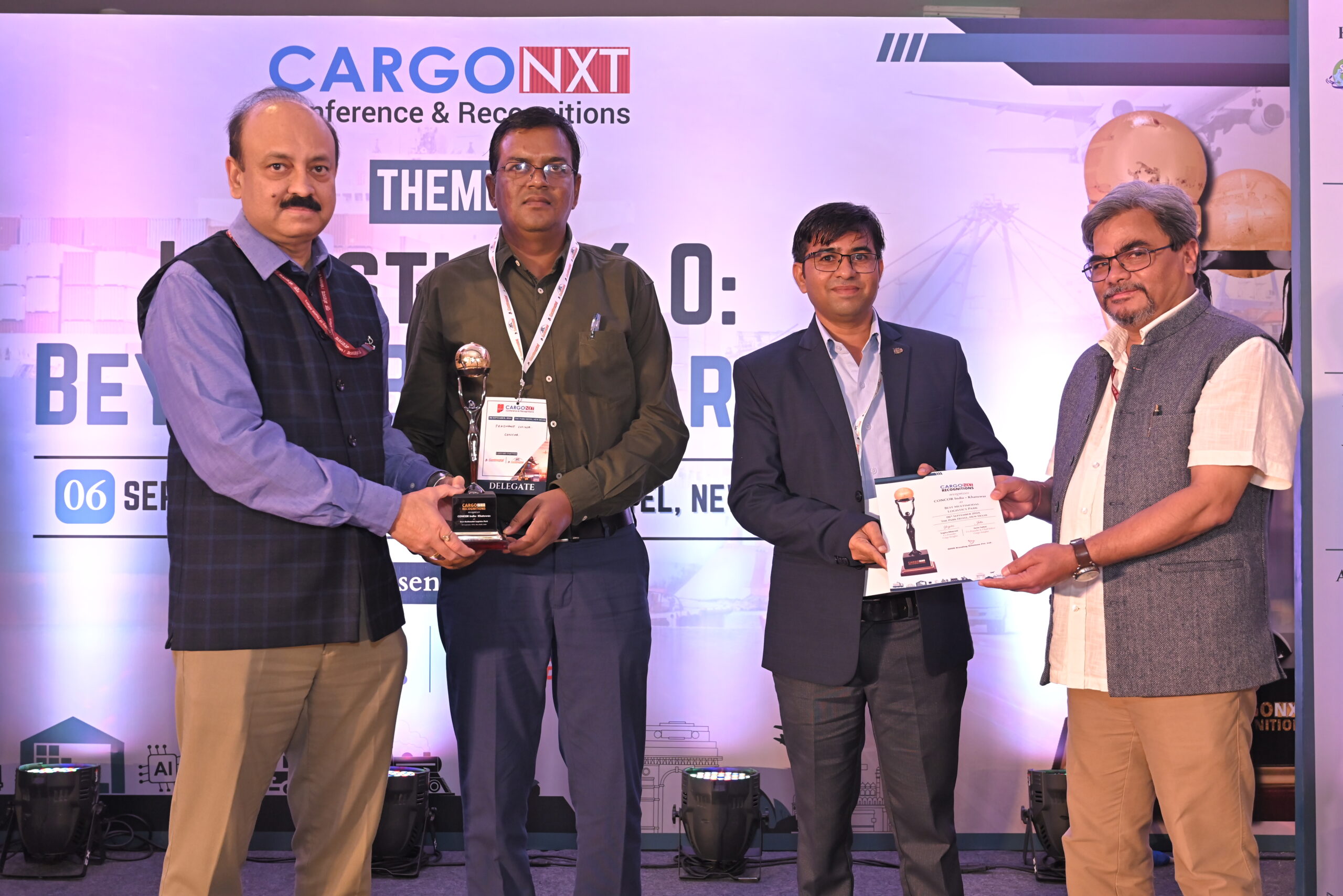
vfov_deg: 36.9
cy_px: 448
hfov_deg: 53.1
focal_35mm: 36
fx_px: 1343
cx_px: 672
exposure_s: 1/125
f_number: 5
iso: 1600
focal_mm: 36
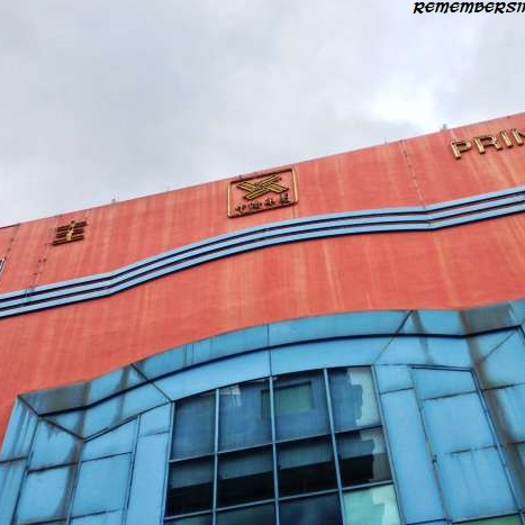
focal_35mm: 40
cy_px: 263
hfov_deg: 41.8
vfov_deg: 41.9
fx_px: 686
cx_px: 281
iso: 50
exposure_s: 1/452
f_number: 2.4
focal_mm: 4.12
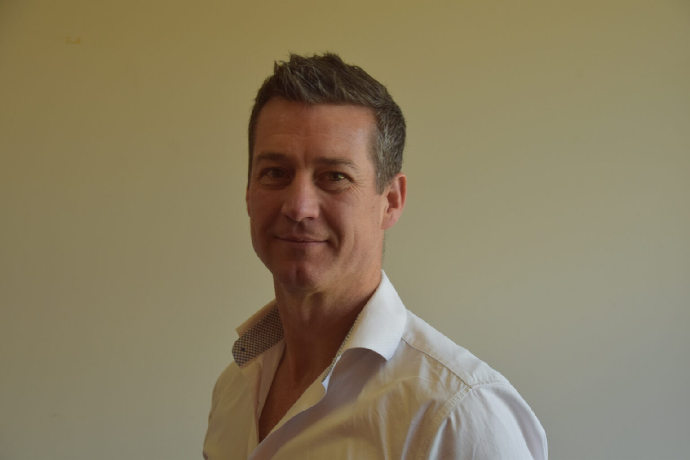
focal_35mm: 69
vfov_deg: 19.7
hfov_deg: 29.2
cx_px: 345
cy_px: 230
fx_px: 1322
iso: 400
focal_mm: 46
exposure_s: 1/125
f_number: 5.6
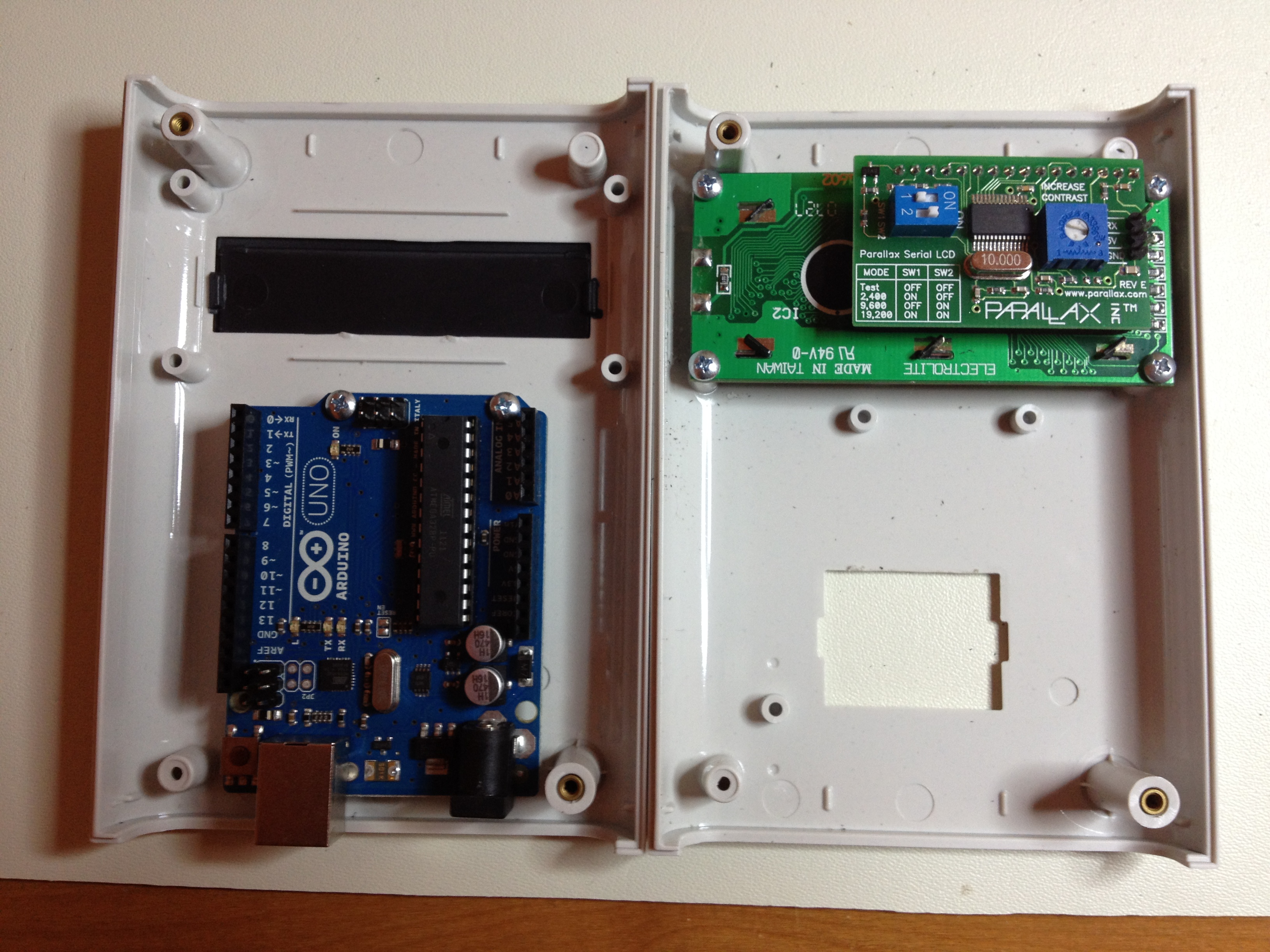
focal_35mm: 35
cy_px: 476
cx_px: 635
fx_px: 1284
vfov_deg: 40.7
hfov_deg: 52.6
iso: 100
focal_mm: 4.28
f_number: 2.4
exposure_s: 1/20
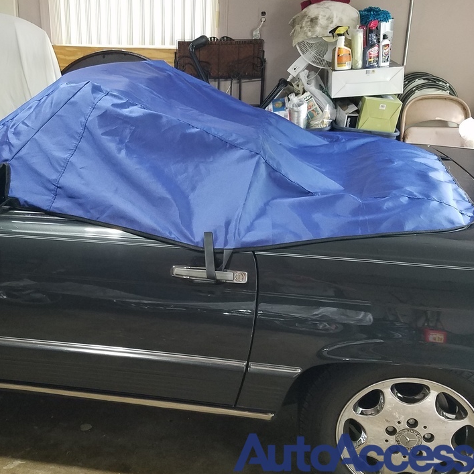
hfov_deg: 42.6
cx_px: 186
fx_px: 604
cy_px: 220
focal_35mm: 39
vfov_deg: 42.8
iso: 160
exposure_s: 1/40
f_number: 1.7
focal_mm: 4.2
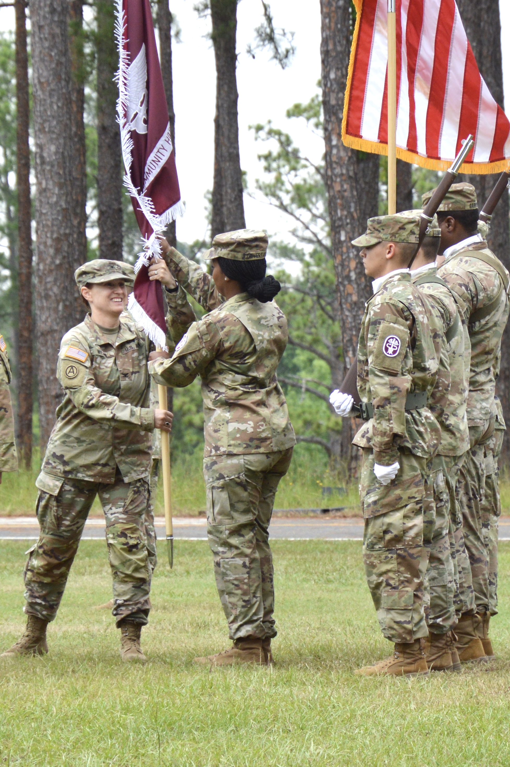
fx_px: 2747
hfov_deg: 10.6
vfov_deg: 15.9
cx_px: 255
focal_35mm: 129
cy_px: 384
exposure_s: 1/640
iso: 400
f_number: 5
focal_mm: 86
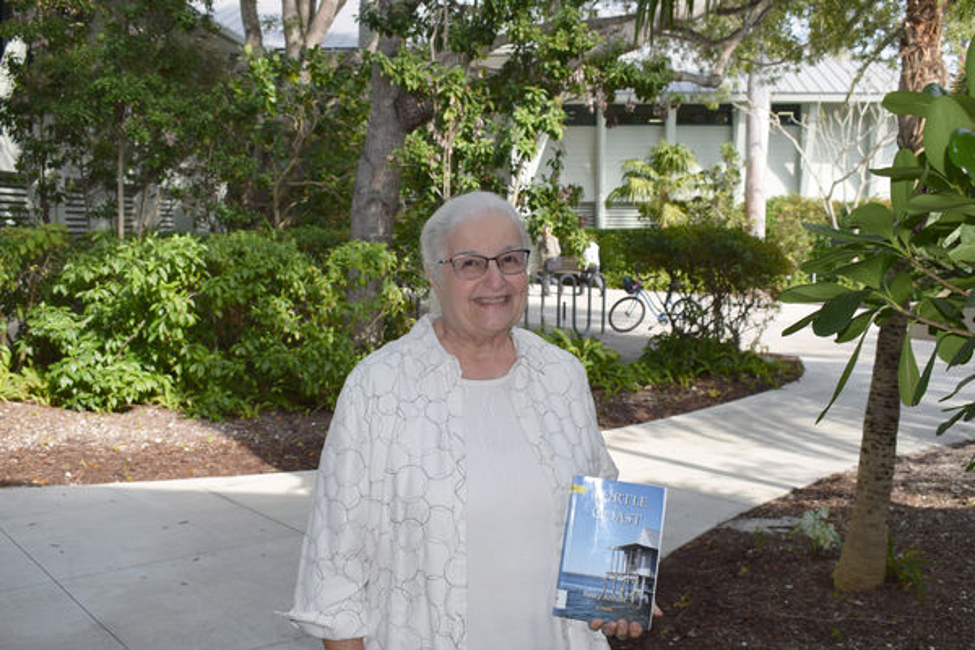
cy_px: 325
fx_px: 975
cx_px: 488
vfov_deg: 36.9
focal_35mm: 36
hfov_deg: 53.1
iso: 100
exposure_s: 1/160
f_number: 6.3
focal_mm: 24
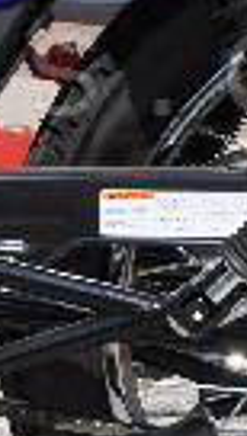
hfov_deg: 5.2
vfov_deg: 9.3
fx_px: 2666
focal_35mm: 230
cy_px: -2
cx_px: -330
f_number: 10
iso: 200
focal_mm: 25
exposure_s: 1/400
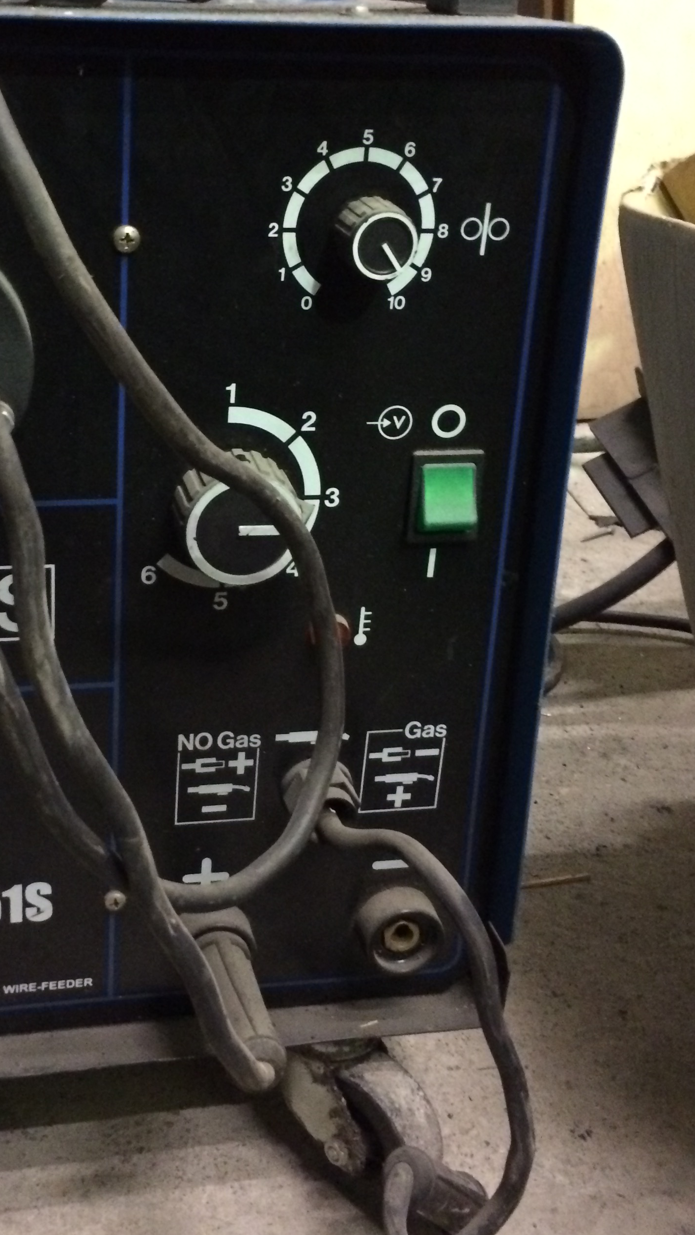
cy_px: 565
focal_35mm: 41
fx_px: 1343
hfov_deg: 28.6
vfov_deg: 49.3
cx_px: 175
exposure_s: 1/17
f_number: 2.2
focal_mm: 4.15
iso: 500
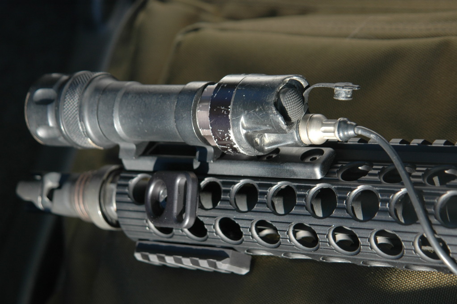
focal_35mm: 105
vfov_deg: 13.0
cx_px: 228
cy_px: 152
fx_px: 1332
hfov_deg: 19.5
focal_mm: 70
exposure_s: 1/160
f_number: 6.3
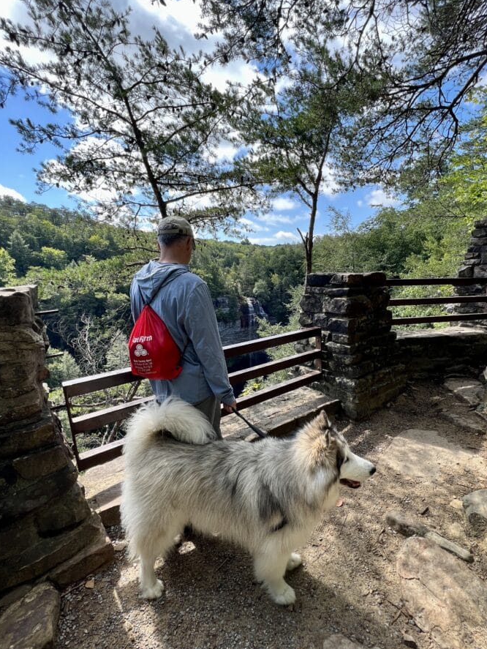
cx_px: 277
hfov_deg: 81.3
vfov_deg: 98.1
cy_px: 331
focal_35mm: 15
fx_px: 281
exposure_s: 1/541
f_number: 1.8
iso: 32
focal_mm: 1.57
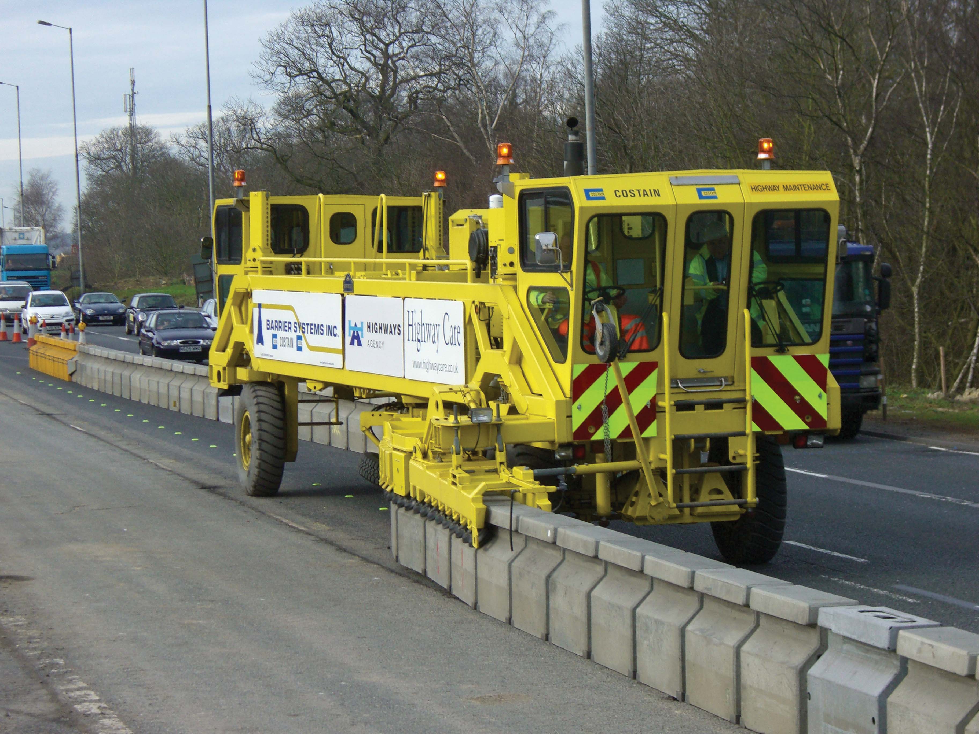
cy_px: 367
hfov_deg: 17.3
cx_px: 490
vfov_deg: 13.0
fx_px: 3224
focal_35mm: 114
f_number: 5.4
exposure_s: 1/250
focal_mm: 23.7
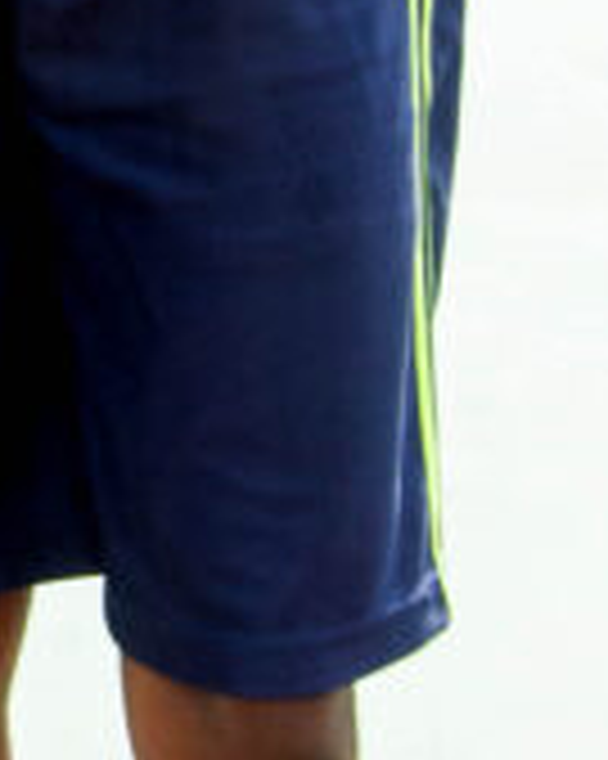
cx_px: -284
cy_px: -135
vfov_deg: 6.6
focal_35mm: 290
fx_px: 6529
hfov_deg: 5.3
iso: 200
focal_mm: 34
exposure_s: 1/160
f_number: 9
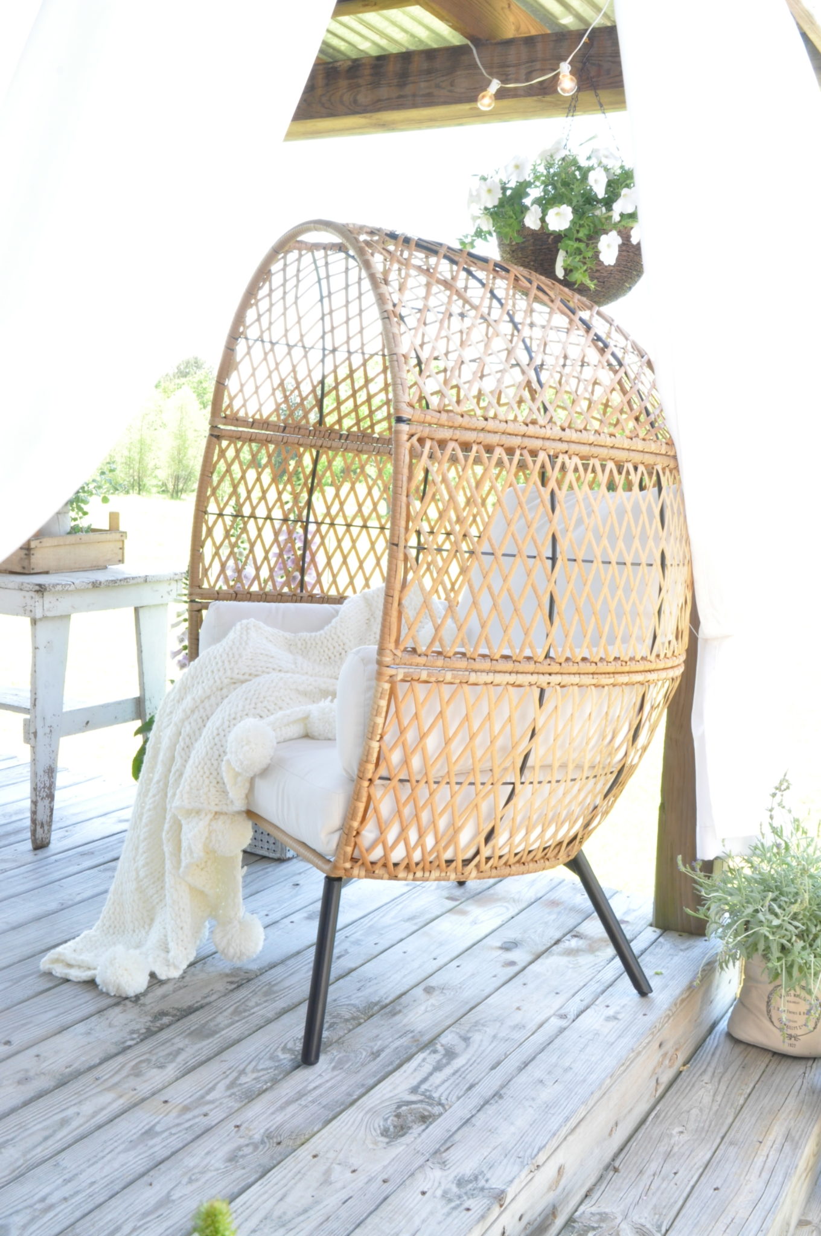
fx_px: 1235
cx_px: 410
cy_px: 618
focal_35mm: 36
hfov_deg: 36.8
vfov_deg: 53.2
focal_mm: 24
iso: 1000
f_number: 18
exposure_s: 1/20
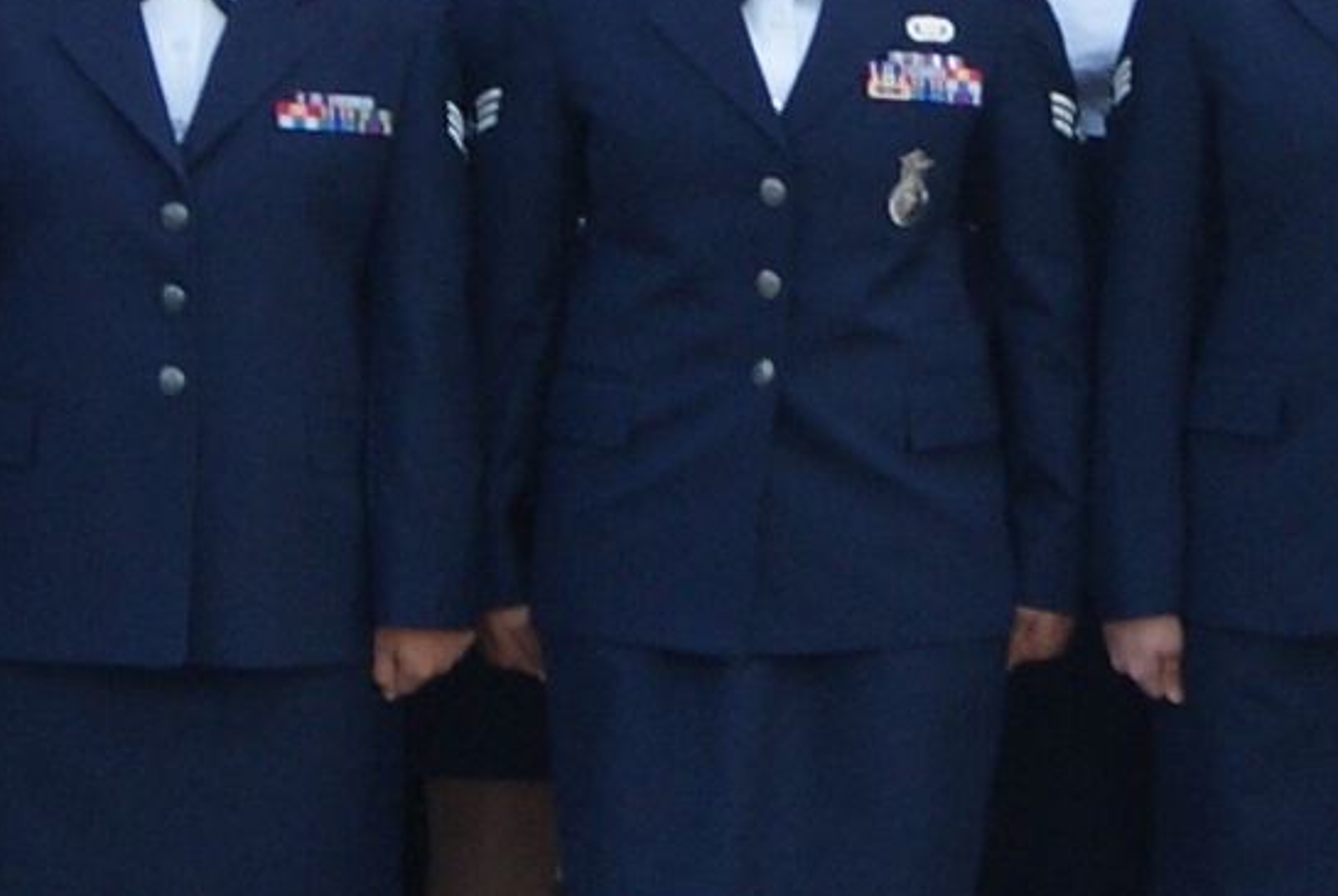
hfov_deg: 6.4
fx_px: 11909
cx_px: 970
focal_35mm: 320
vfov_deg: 4.3
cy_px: 22
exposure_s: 1/60
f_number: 4.5
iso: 200
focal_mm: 30
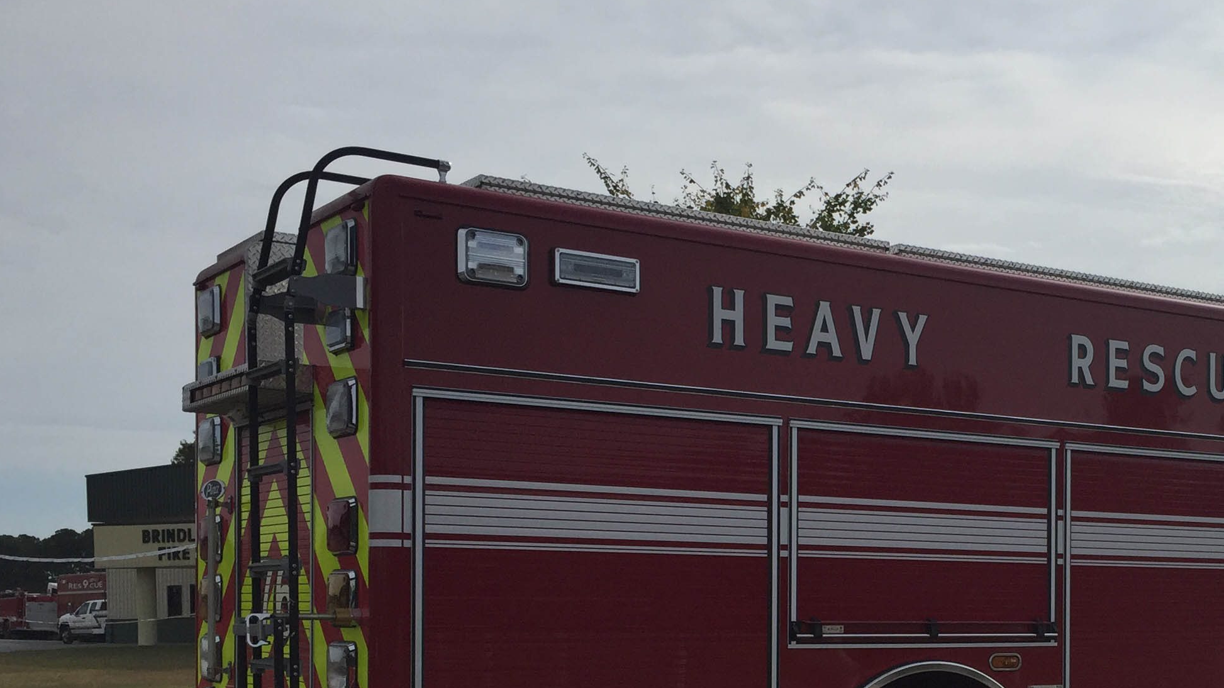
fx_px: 1720
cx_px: 932
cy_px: 614
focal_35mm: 53
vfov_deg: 22.1
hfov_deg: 38.1
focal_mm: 4.15
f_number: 2.2
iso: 32
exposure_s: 1/3968
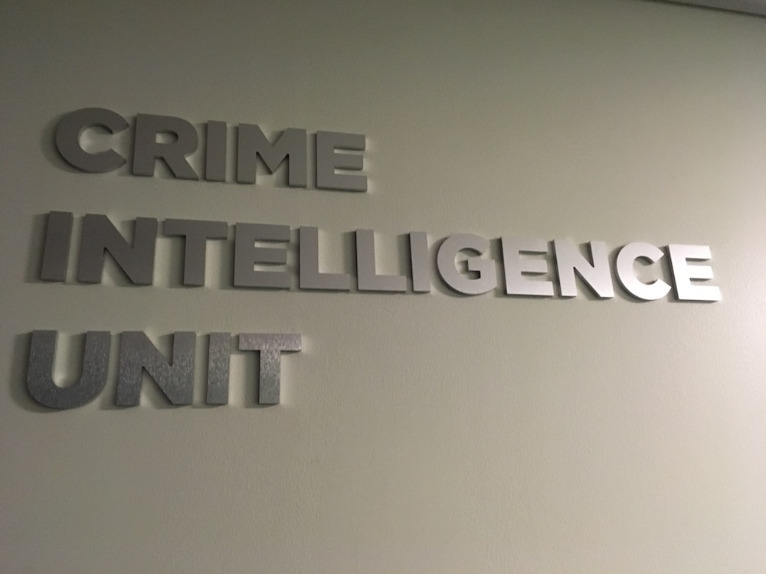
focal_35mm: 29
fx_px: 642
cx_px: 383
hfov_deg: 61.7
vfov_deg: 48.2
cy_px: 287
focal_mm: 4.15
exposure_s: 1/15
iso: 250
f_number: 2.2
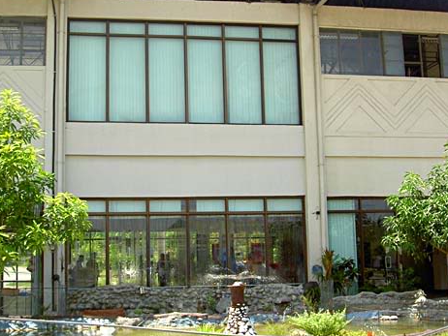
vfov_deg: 27.1
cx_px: 181
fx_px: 699
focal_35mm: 54
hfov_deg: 35.4
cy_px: 159
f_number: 4.7
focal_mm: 8
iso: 50
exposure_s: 1/250
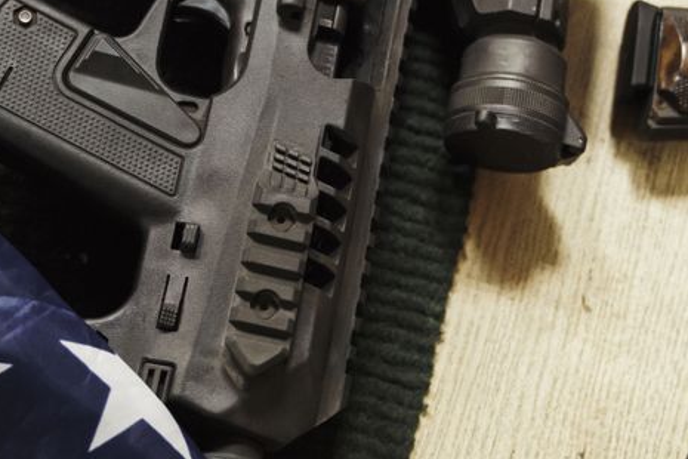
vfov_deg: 17.1
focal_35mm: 80
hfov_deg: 25.3
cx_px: 238
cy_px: 224
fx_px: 1529
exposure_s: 1/125
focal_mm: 31
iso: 8000
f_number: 2.8
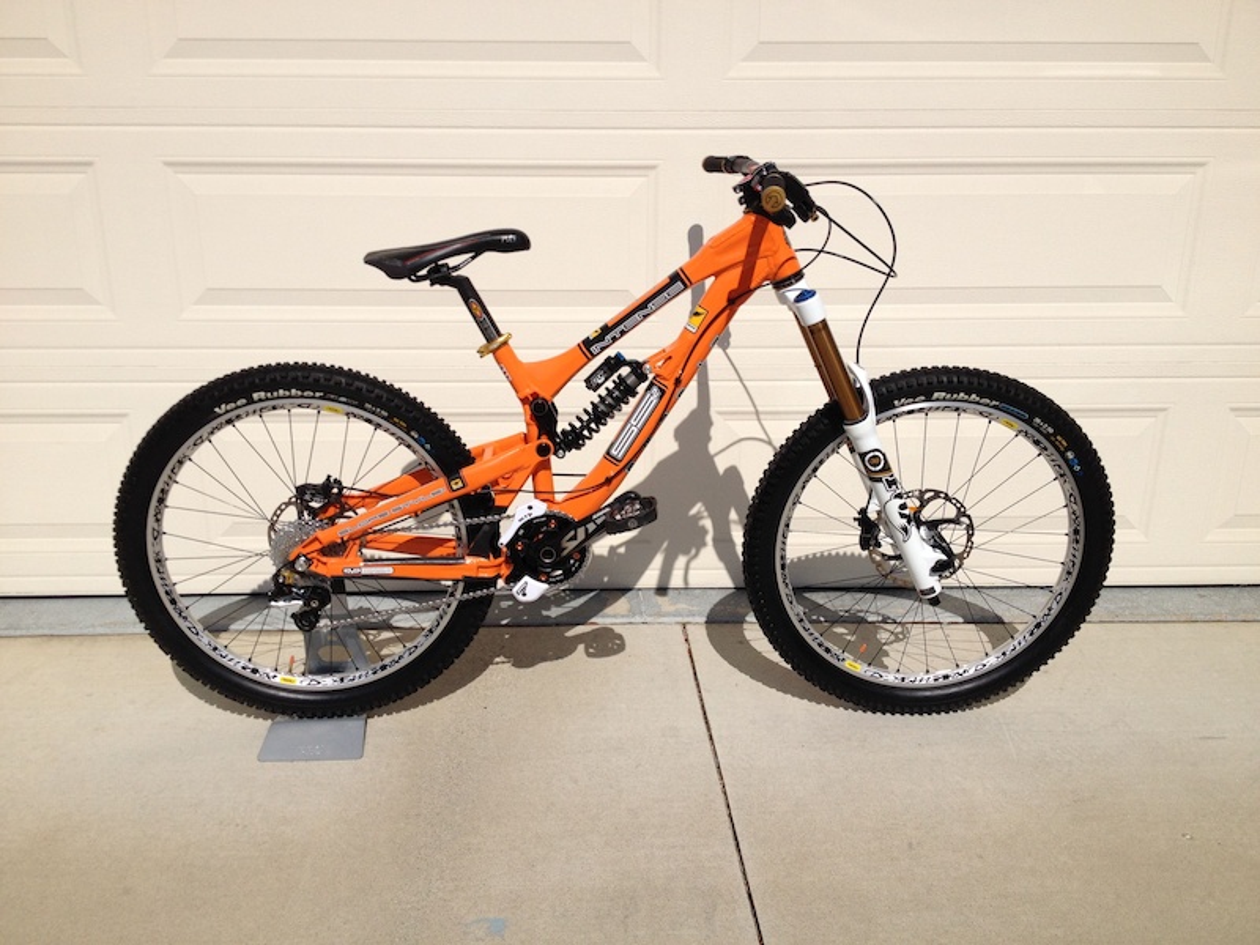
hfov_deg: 52.6
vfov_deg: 40.7
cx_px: 630
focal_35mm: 35
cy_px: 472
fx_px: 1274
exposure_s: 1/4608
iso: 50
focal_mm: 4.28
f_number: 2.4
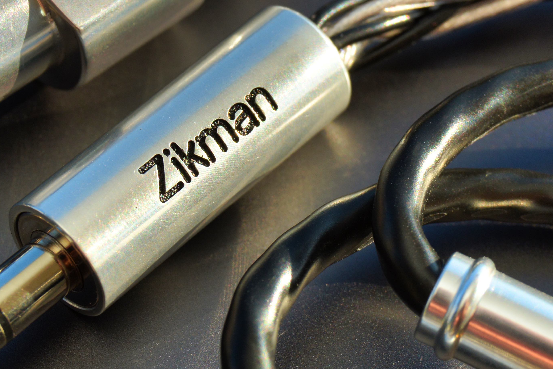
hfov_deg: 11.4
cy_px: 179
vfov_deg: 7.6
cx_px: 296
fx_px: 2766
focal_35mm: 180
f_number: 10
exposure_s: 1/250
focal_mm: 55
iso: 250
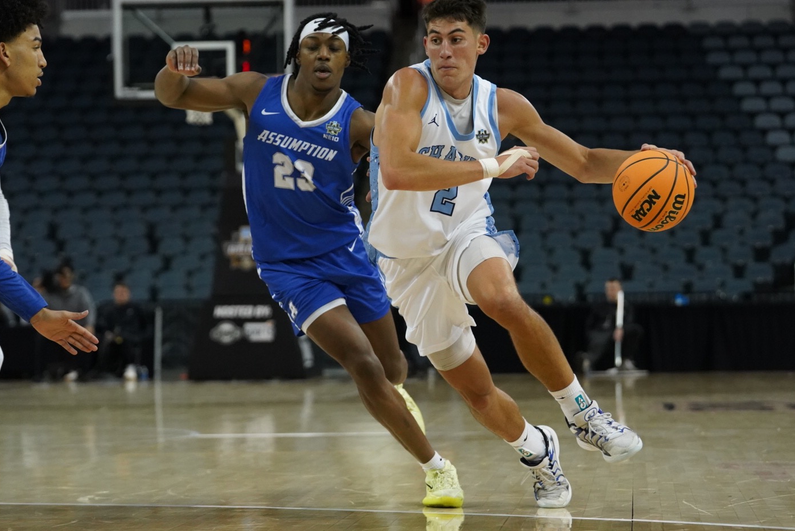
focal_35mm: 133
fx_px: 2939
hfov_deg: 15.4
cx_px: 397
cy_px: 233
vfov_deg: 10.3
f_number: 4
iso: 8000
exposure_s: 1/1600
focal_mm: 115
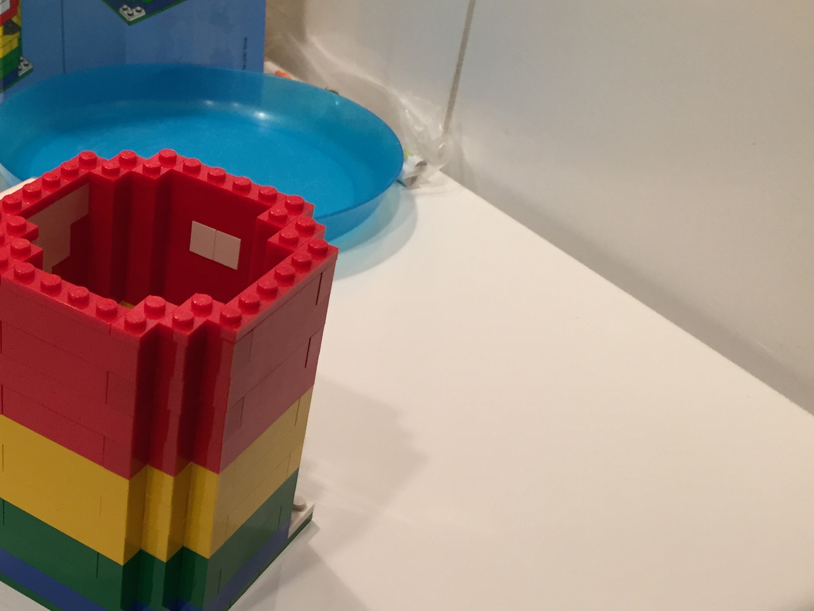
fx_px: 1176
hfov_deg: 36.3
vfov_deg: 28.8
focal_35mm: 50
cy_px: 438
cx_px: 114
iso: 125
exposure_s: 1/33
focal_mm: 4.15
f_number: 2.2
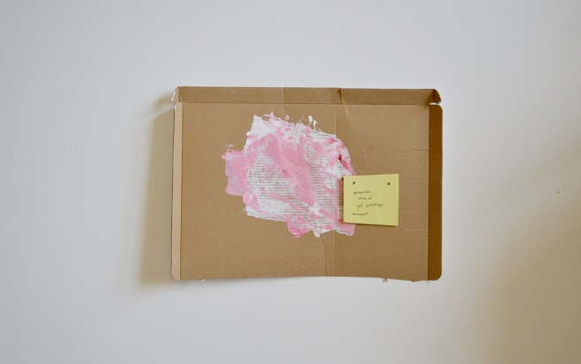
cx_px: 289
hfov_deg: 40.3
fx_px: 792
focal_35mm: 50
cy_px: 186
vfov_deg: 25.9
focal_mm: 32
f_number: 4.8
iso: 400
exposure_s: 1/60
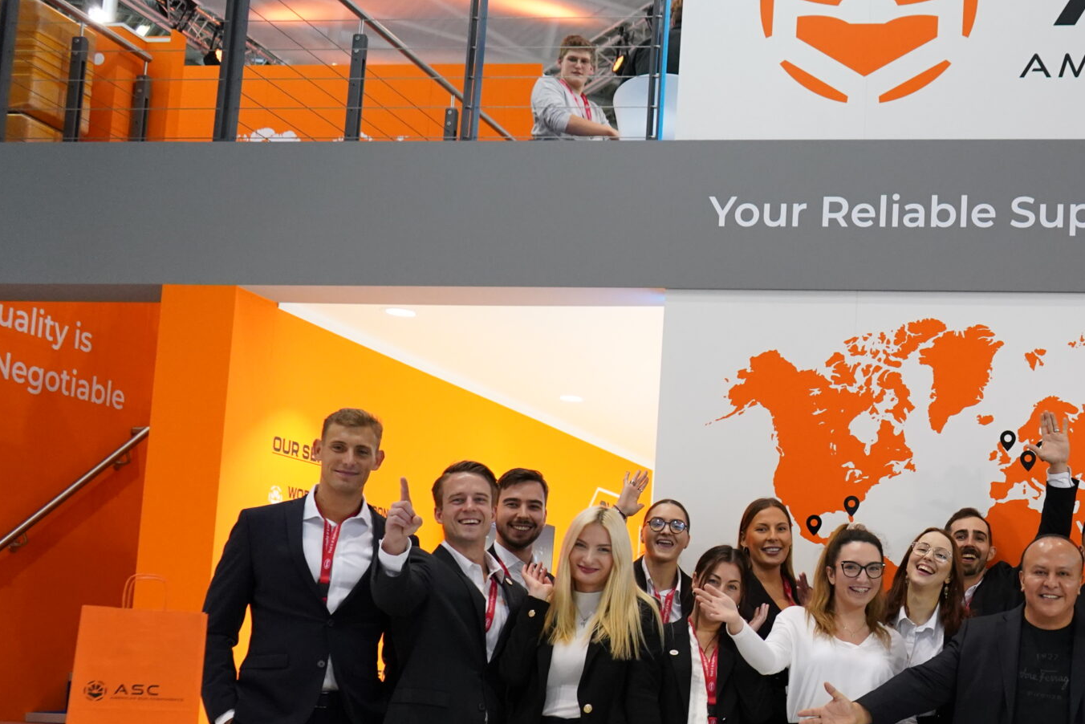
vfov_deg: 25.4
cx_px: 984
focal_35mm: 53
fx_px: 1598
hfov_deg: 35.2
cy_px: 485
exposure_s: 1/500
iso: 4000
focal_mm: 28
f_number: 3.5
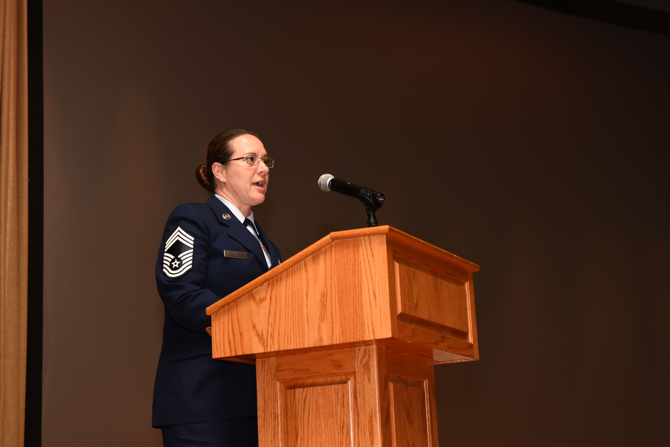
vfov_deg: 19.2
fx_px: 1322
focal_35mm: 71
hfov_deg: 28.4
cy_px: 225
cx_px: 339
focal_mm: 70
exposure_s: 1/125
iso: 640
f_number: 5
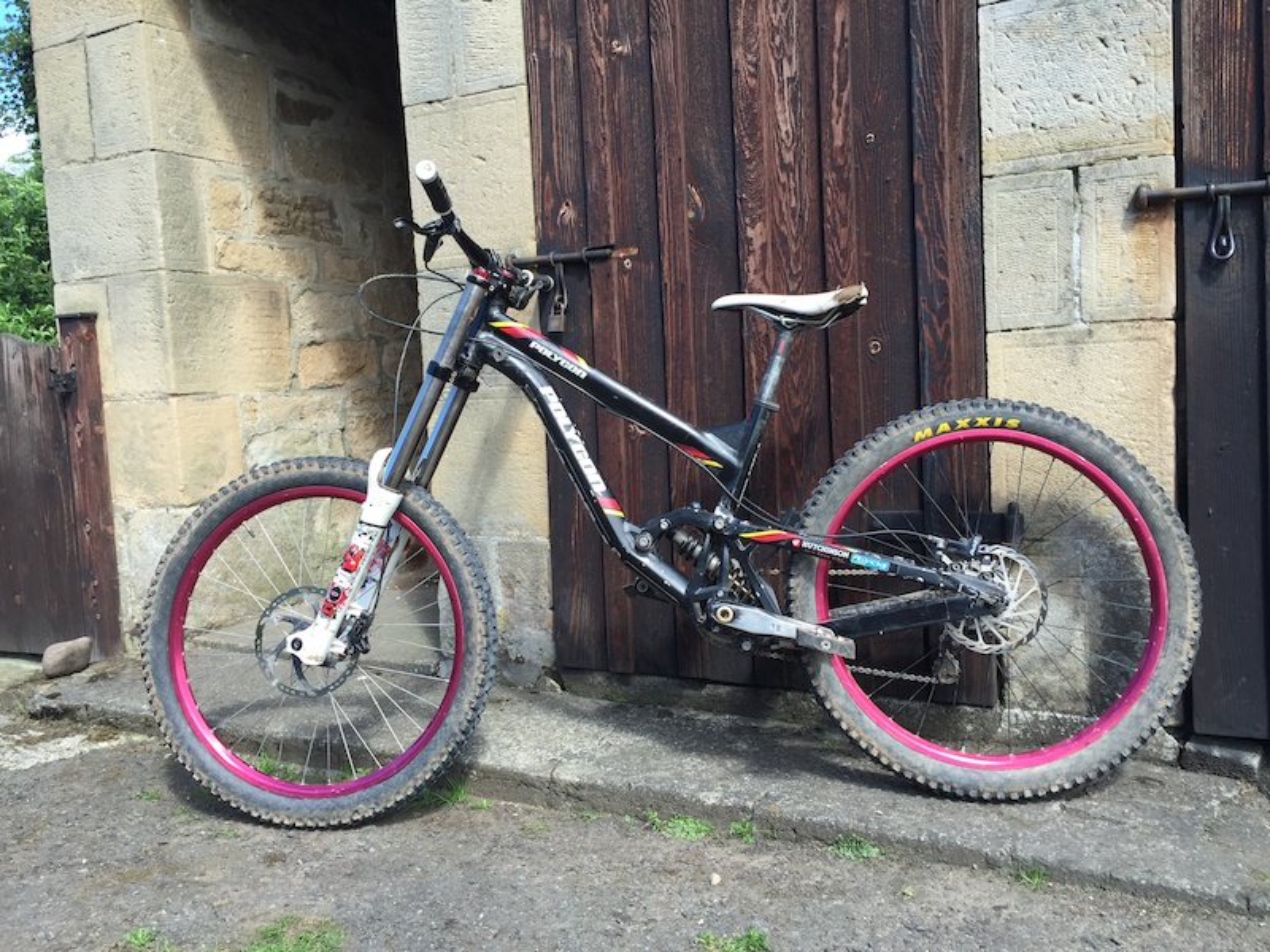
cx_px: 635
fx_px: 1064
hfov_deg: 61.7
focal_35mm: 29
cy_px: 476
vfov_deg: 48.2
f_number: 2.2
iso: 32
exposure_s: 1/439
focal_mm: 4.15
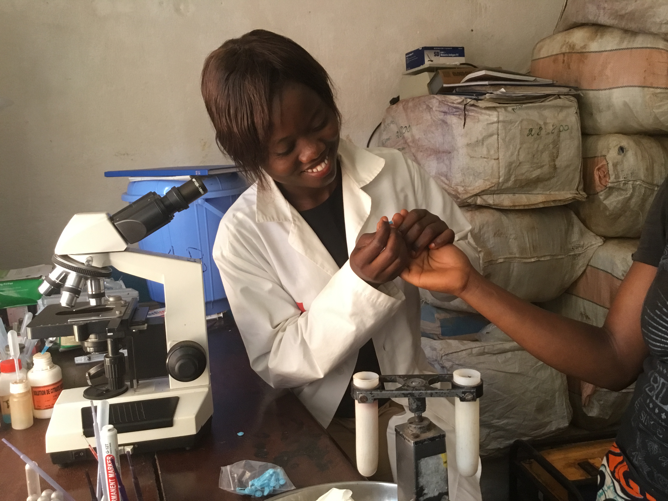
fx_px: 598
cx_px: 334
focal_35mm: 31
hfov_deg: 58.4
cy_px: 250
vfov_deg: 45.4
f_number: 2.4
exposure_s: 1/33
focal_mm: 3.3
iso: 160
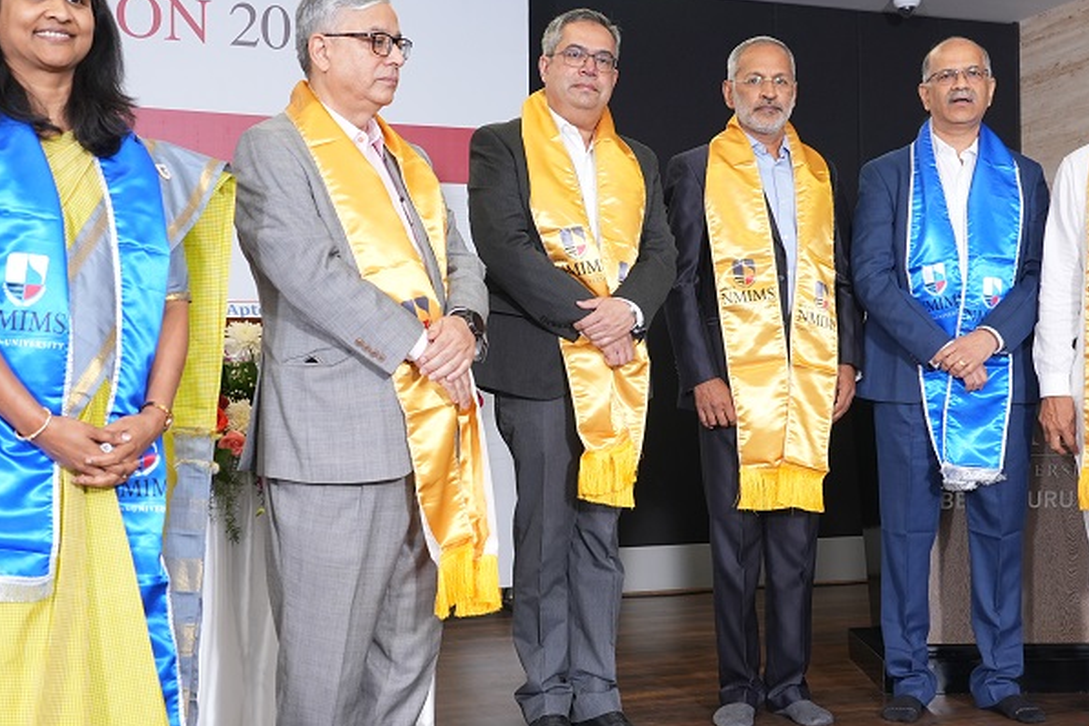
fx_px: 1482
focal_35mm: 49
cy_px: 412
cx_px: 564
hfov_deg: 40.3
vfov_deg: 27.5
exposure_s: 1/125
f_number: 5.6
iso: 800
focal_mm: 29
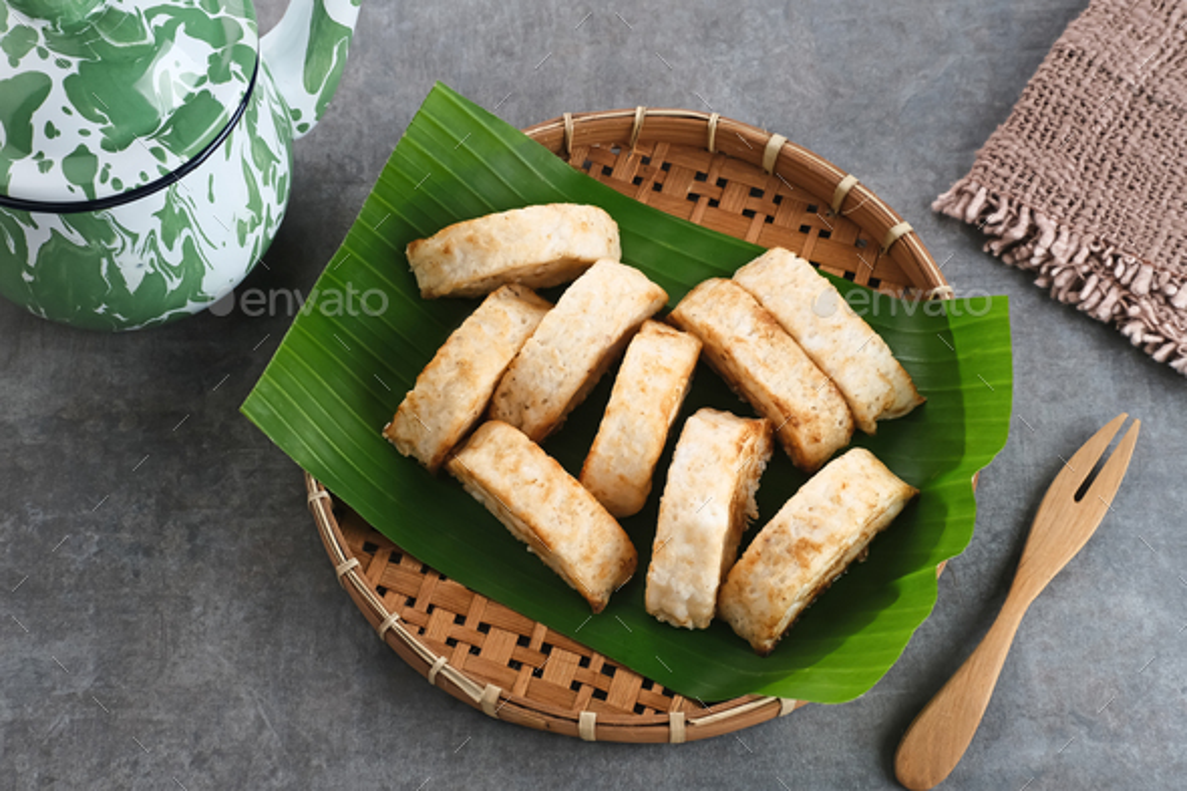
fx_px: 1747
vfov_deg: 25.5
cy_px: 396
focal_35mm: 53
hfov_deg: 37.5
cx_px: 594
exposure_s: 1/100
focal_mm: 35
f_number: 10
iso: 320
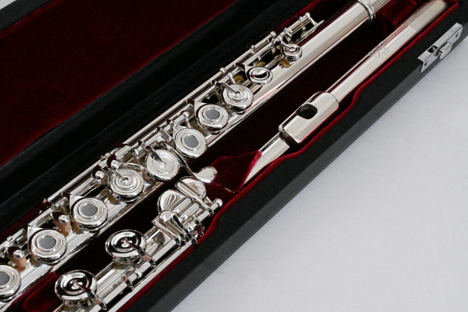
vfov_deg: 19.2
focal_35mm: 71
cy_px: 160
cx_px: 218
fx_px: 923
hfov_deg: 28.4
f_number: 22
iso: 25600
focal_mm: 60
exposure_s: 1/250
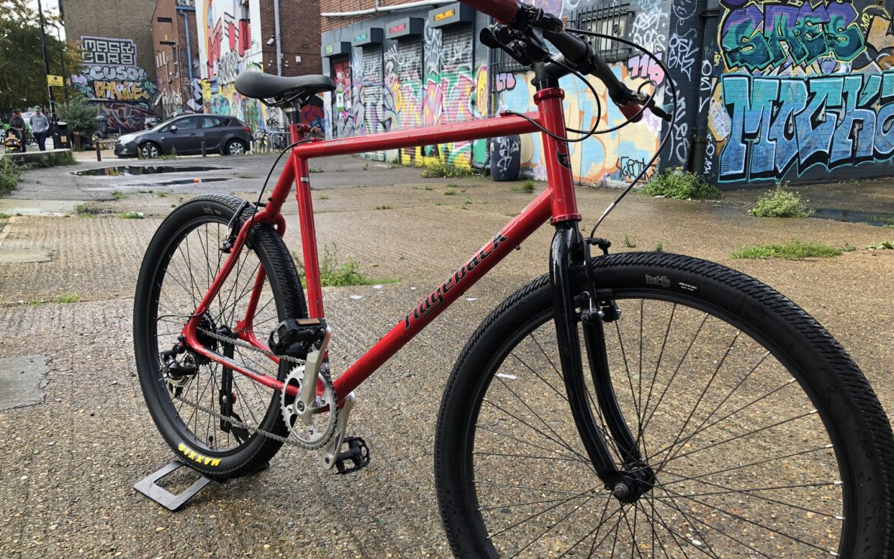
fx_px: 731
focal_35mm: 30
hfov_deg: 62.9
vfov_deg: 41.7
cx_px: 443
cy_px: 328
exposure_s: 1/121
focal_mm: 3.99
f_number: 1.8
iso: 20
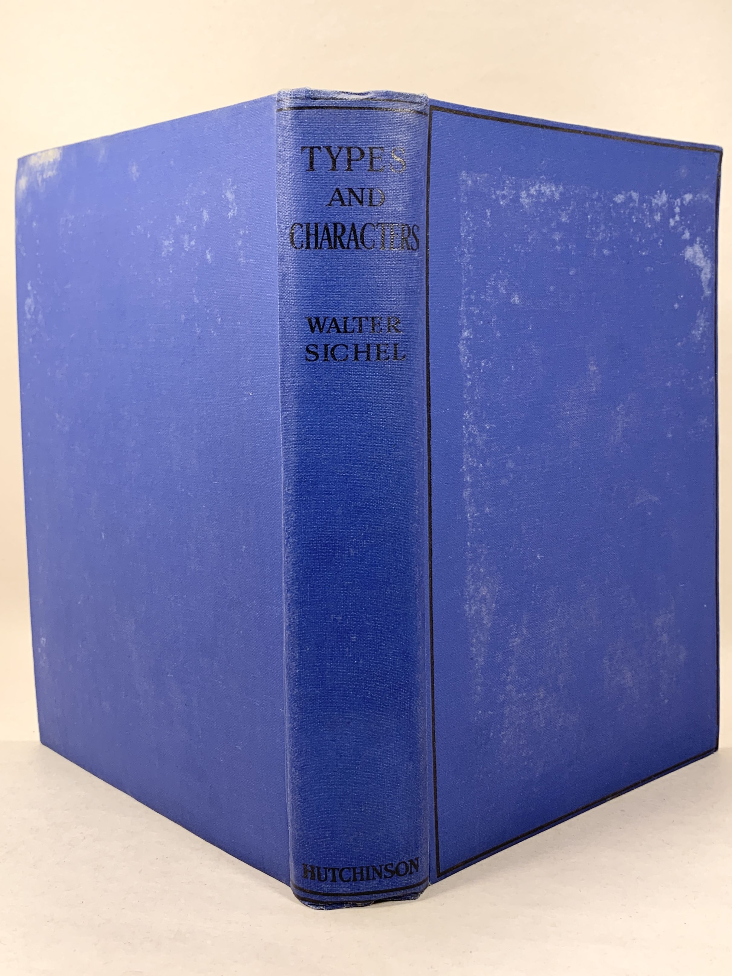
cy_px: 488
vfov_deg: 67.3
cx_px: 366
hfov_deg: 53.1
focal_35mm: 26
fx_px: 733
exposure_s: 1/120
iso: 32
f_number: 1.8
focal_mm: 4.25
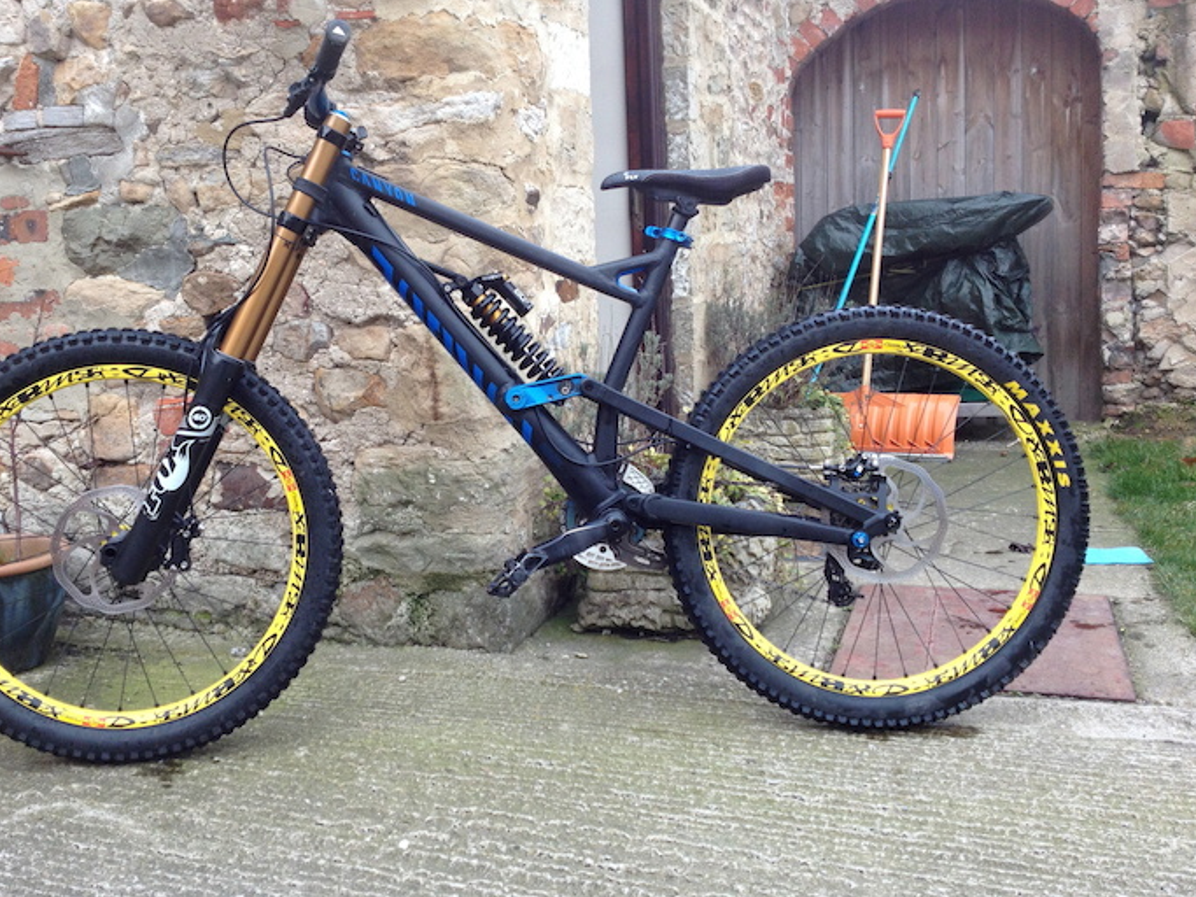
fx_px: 1416
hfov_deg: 45.7
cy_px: 427
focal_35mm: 41
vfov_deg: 35.1
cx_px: 518
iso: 80
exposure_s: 1/120
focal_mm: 4.28
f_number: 2.4
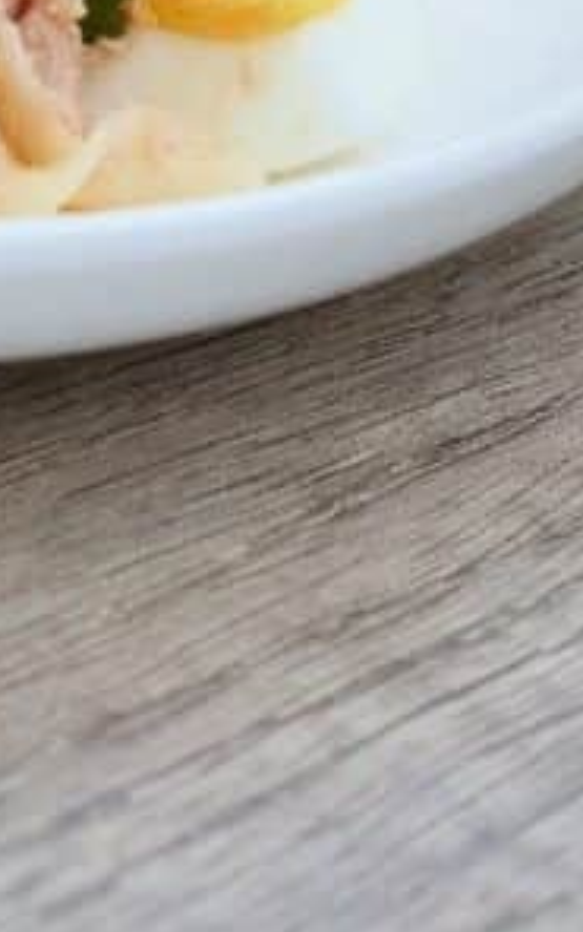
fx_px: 6152
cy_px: -268
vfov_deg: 8.6
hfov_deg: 5.3
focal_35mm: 242
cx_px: -674
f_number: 5
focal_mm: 33
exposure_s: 1/400
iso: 800
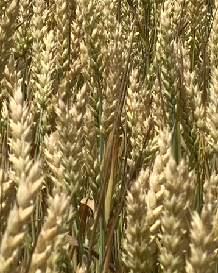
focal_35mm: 232
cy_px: -223
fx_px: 1872
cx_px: 303
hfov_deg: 6.6
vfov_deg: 8.0
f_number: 2.4
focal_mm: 6
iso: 16
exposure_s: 1/2083
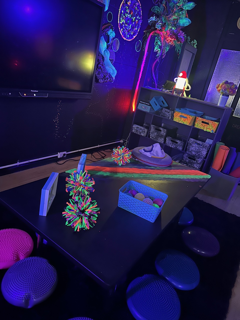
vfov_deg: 71.6
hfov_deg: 56.8
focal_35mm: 24
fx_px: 222
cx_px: 120
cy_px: 160
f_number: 1.78
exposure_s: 1/20
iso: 1600
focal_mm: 6.86
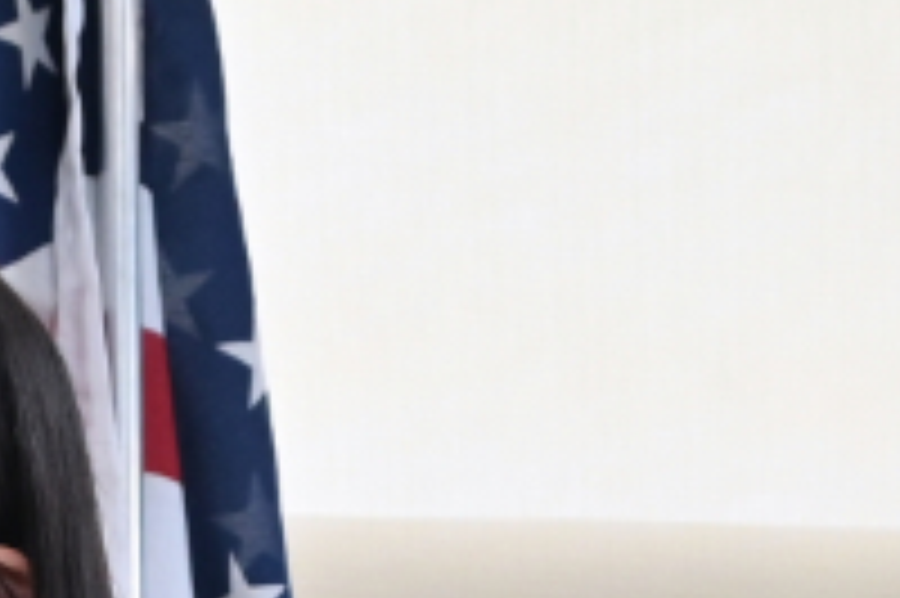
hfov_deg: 5.8
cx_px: -504
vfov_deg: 3.8
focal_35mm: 352
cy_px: 1576
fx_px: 8793
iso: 1400
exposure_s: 1/125
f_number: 6
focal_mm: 47
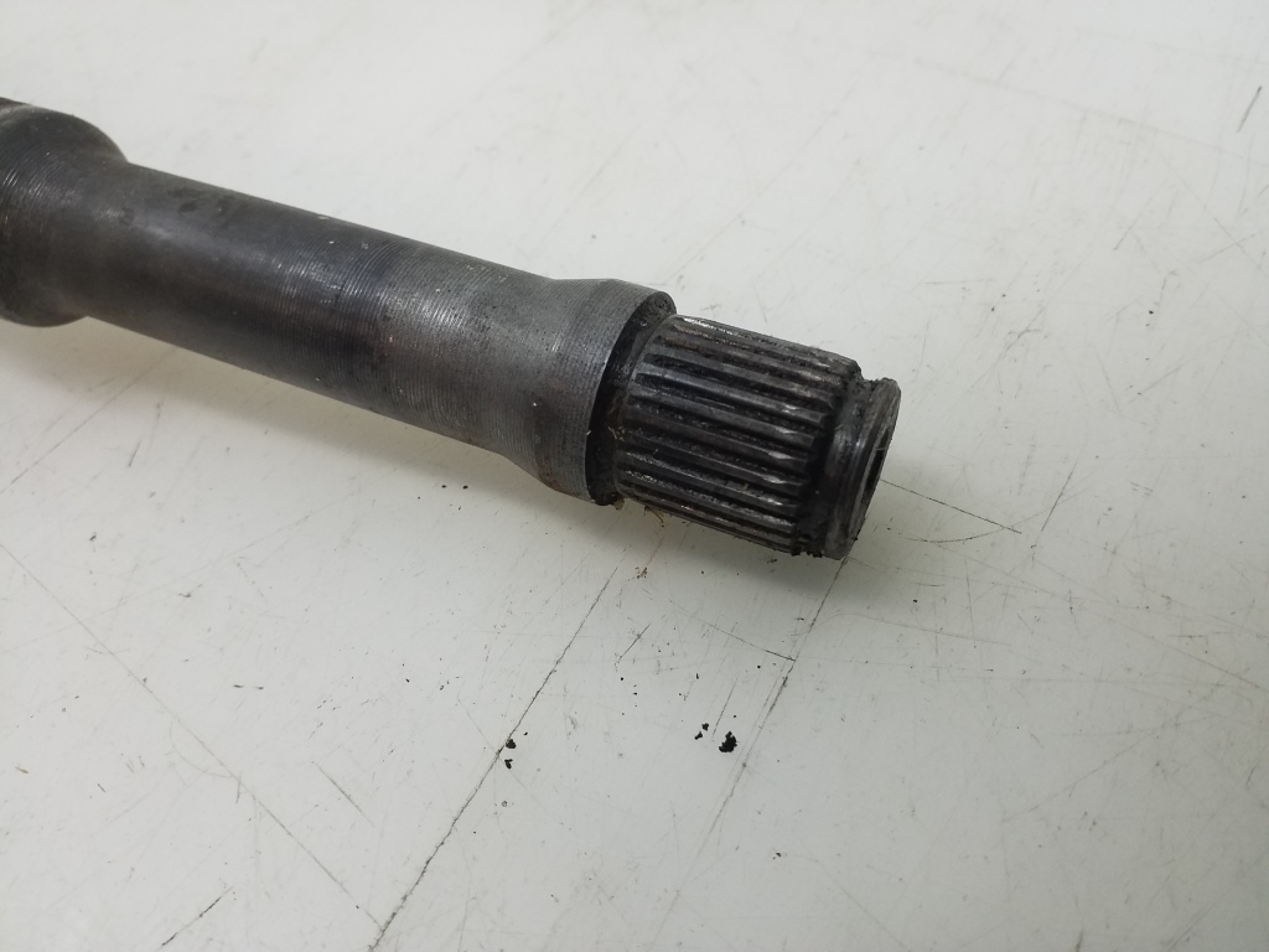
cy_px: 476
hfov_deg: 65.3
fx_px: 990
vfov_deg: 51.4
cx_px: 634
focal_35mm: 27
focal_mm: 3.6
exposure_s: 1/50
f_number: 1.9
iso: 125
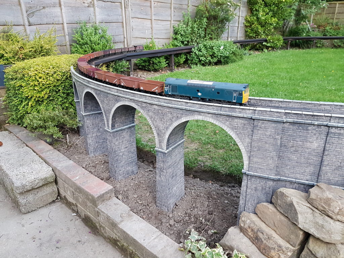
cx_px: 172
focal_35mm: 26
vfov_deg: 53.1
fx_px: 258
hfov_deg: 67.3
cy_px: 129
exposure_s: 1/50
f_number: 1.7
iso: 200
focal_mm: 4.2
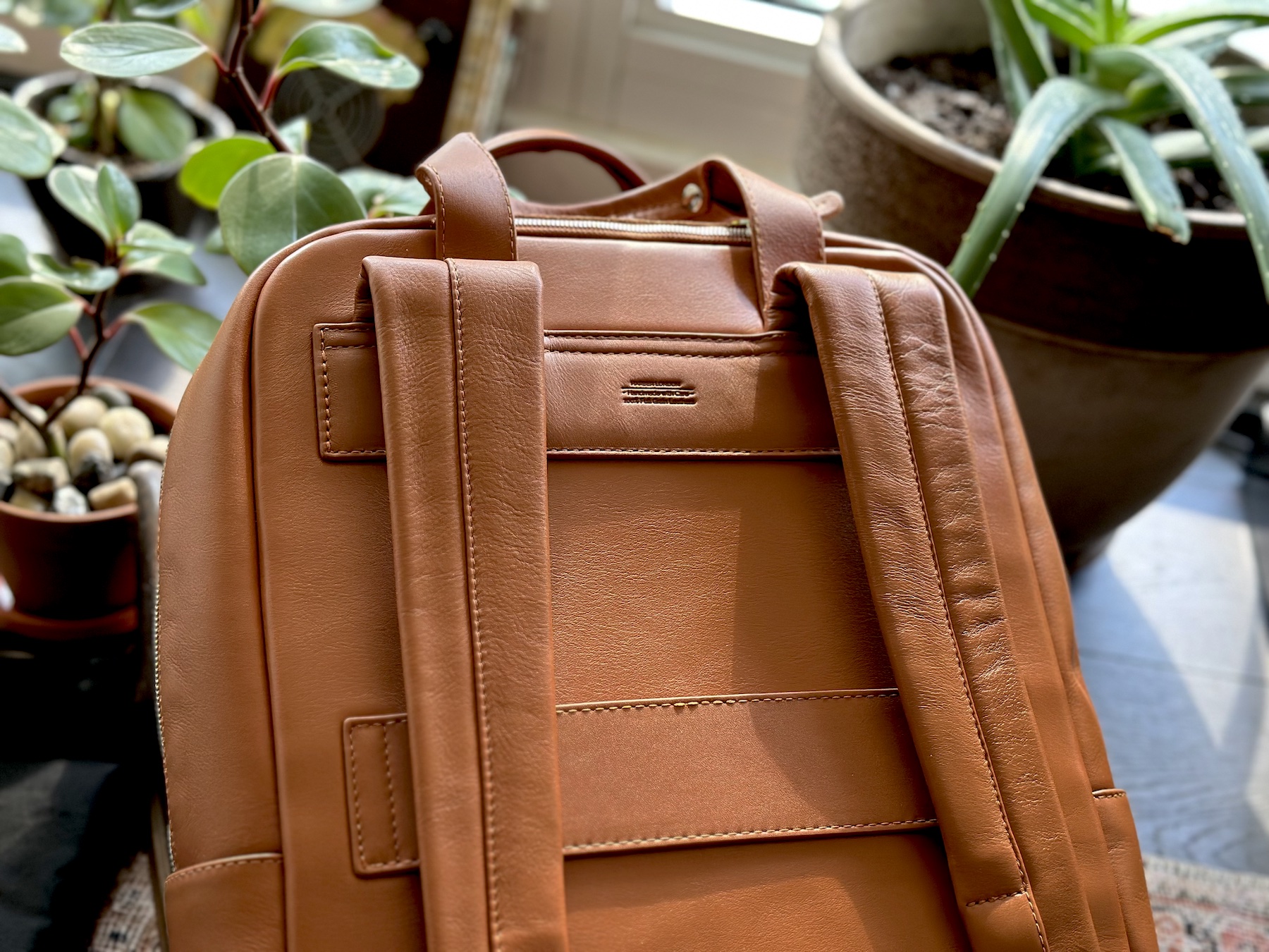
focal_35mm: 48
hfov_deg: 39.7
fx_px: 1760
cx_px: 634
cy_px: 476
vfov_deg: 30.3
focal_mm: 6.86
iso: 250
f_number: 1.78
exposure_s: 1/60
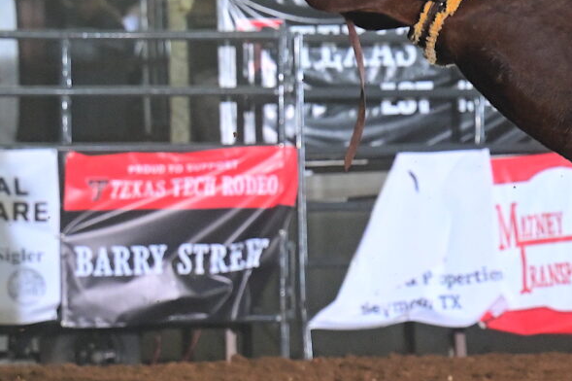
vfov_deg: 2.4
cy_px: 39
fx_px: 8988
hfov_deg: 3.6
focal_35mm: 566
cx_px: 605
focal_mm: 145
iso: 1000
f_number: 4
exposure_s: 1/250
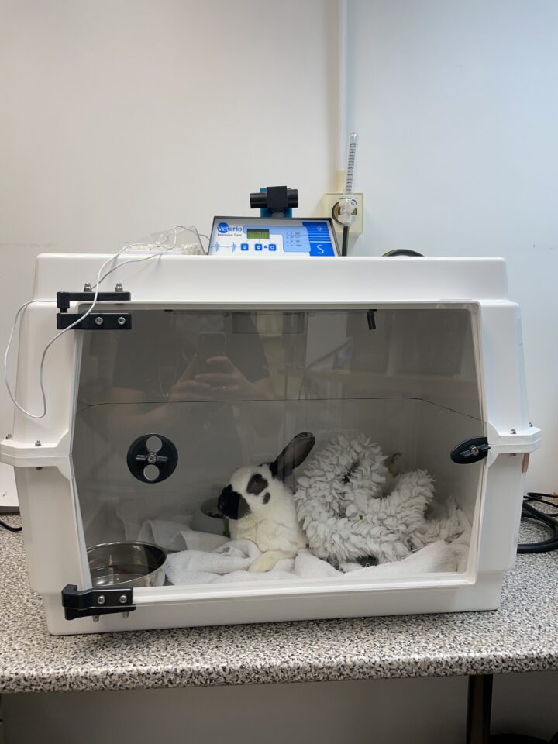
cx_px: 279
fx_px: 559
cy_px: 372
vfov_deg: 67.3
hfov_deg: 53.1
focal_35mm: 26
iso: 32
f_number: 1.6
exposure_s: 1/100
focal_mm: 4.2
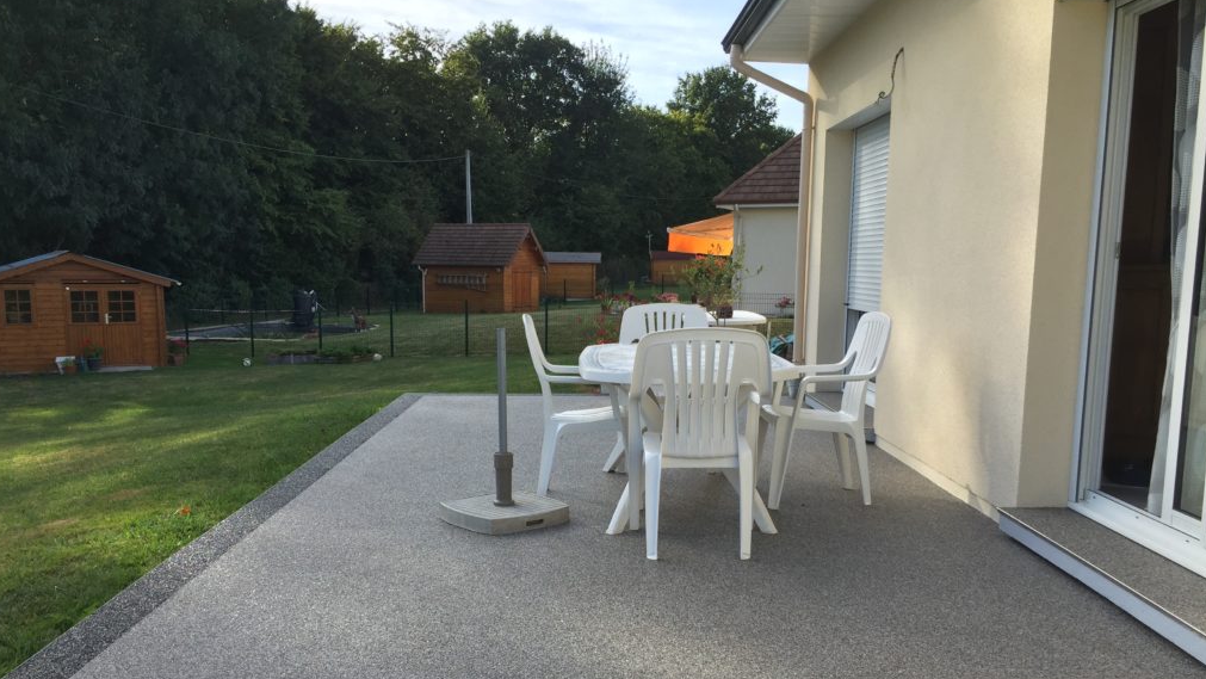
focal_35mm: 32
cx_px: 600
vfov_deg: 36.5
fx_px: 1023
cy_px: 424
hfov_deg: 61.0
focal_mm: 4.15
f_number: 2.2
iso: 32
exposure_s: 1/659
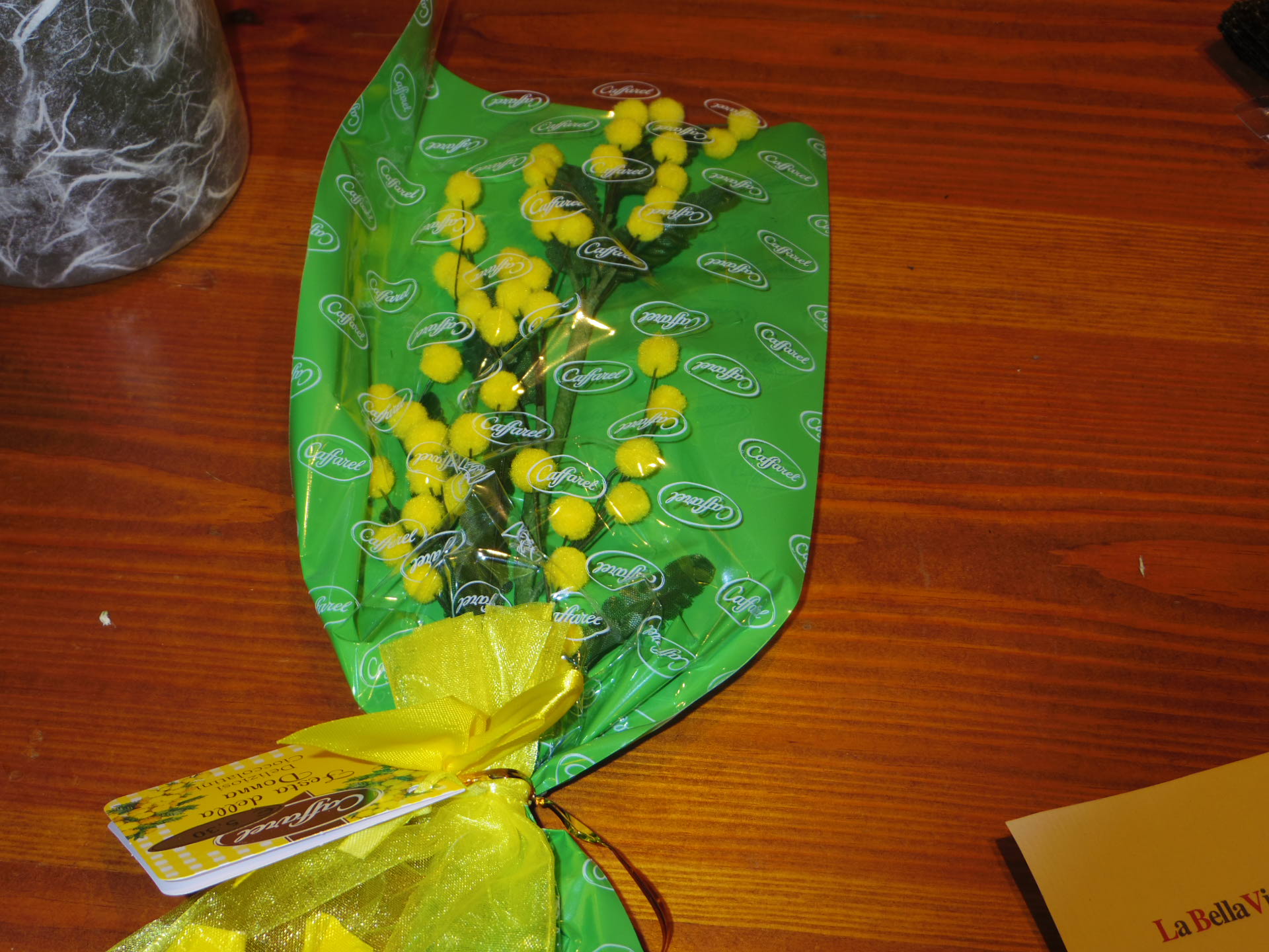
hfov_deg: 42.1
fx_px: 1650
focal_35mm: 45
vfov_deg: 32.2
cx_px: 634
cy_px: 476
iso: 100
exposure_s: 1/25
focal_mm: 8.1
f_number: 3.5
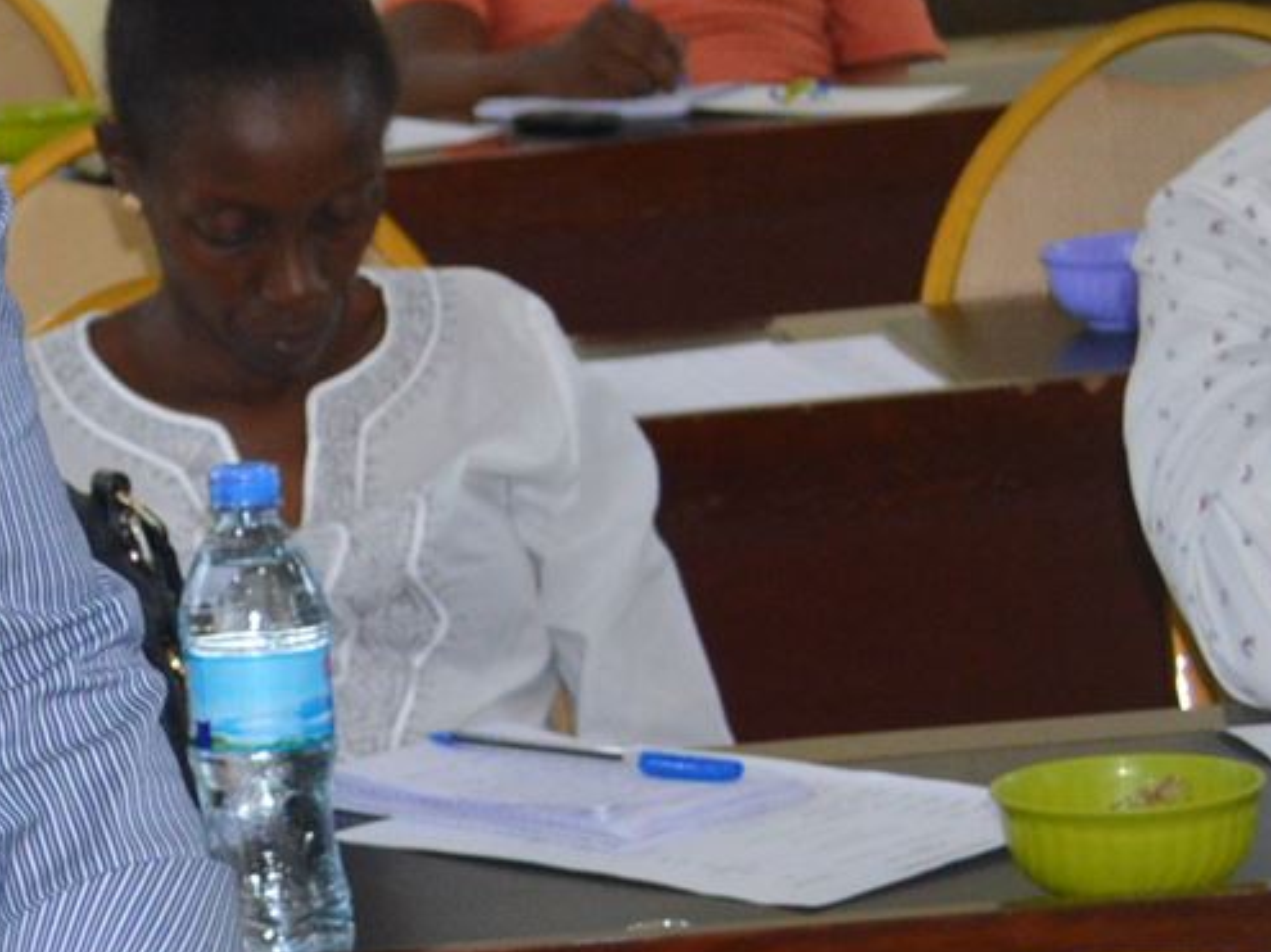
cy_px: 434
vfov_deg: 8.1
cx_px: -1113
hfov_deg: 10.1
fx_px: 6754
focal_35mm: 184
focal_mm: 30
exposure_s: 1/60
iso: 800
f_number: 4.5
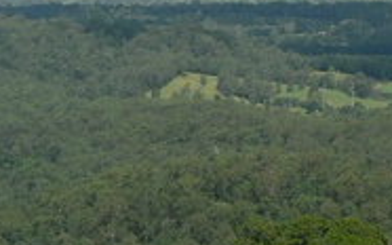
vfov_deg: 5.9
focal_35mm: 221
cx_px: 532
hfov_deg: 9.3
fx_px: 2360
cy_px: 57
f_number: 4
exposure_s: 1/320
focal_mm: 9.6
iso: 80
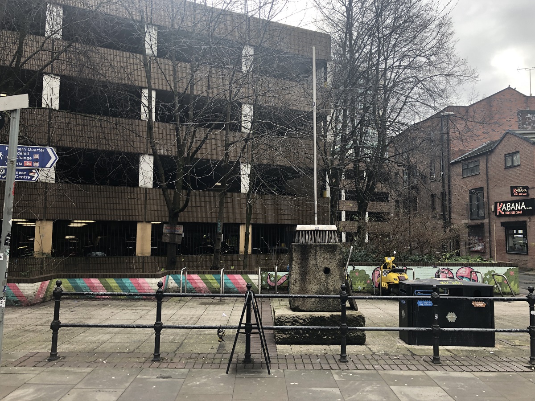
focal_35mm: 28
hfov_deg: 63.4
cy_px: 200
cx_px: 268
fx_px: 433
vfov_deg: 49.7
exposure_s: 1/120
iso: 40
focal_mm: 4
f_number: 1.8
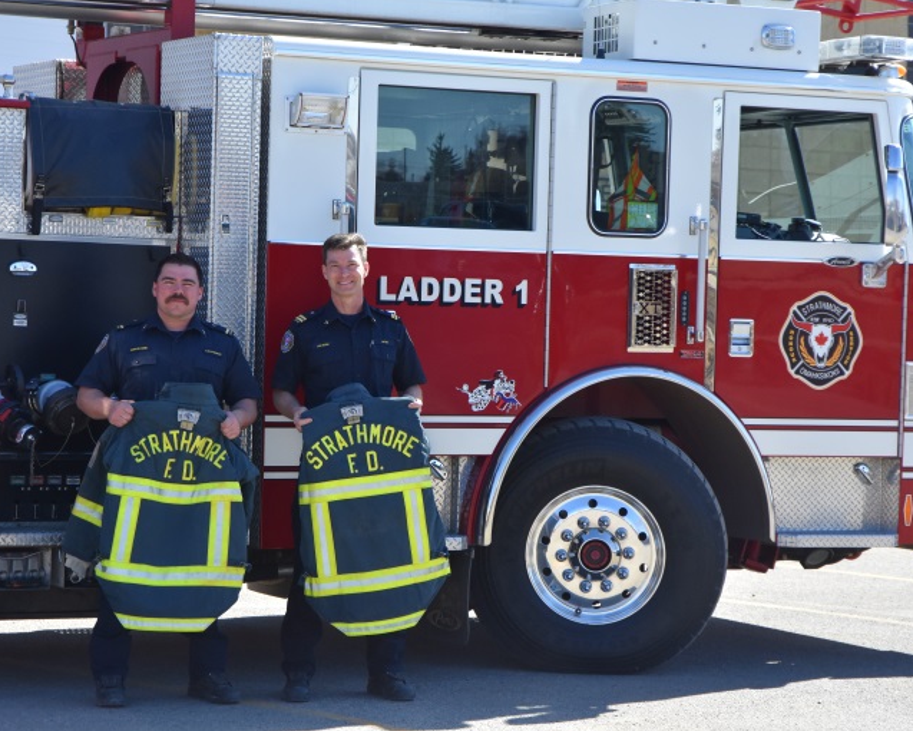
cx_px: 407
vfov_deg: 13.9
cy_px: 366
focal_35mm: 111
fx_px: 2989
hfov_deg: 17.4
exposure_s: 1/1000
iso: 800
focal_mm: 65
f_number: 8
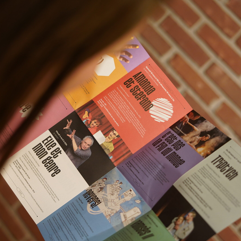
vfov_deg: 26.9
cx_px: 92
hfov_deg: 26.8
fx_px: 504
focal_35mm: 64
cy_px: 120
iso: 1600
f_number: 2.2
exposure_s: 1/160
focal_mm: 50
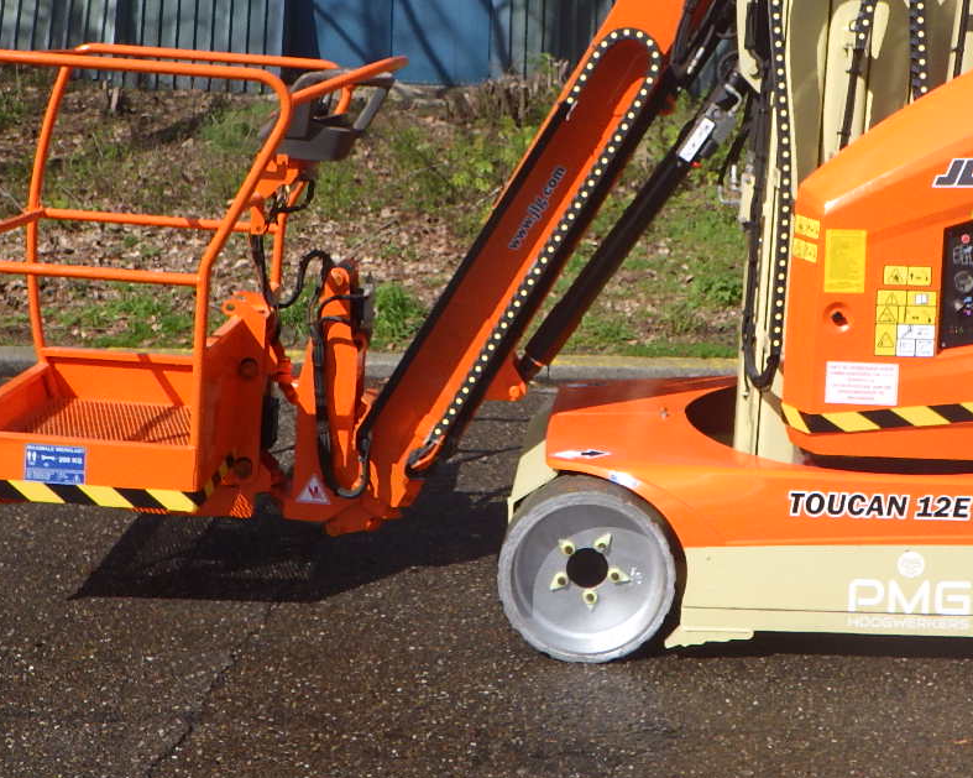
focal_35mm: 54
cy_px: 228
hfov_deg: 34.6
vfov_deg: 27.8
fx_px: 1554
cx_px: 607
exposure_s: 1/1000
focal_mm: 6.1
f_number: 4.6
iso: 125
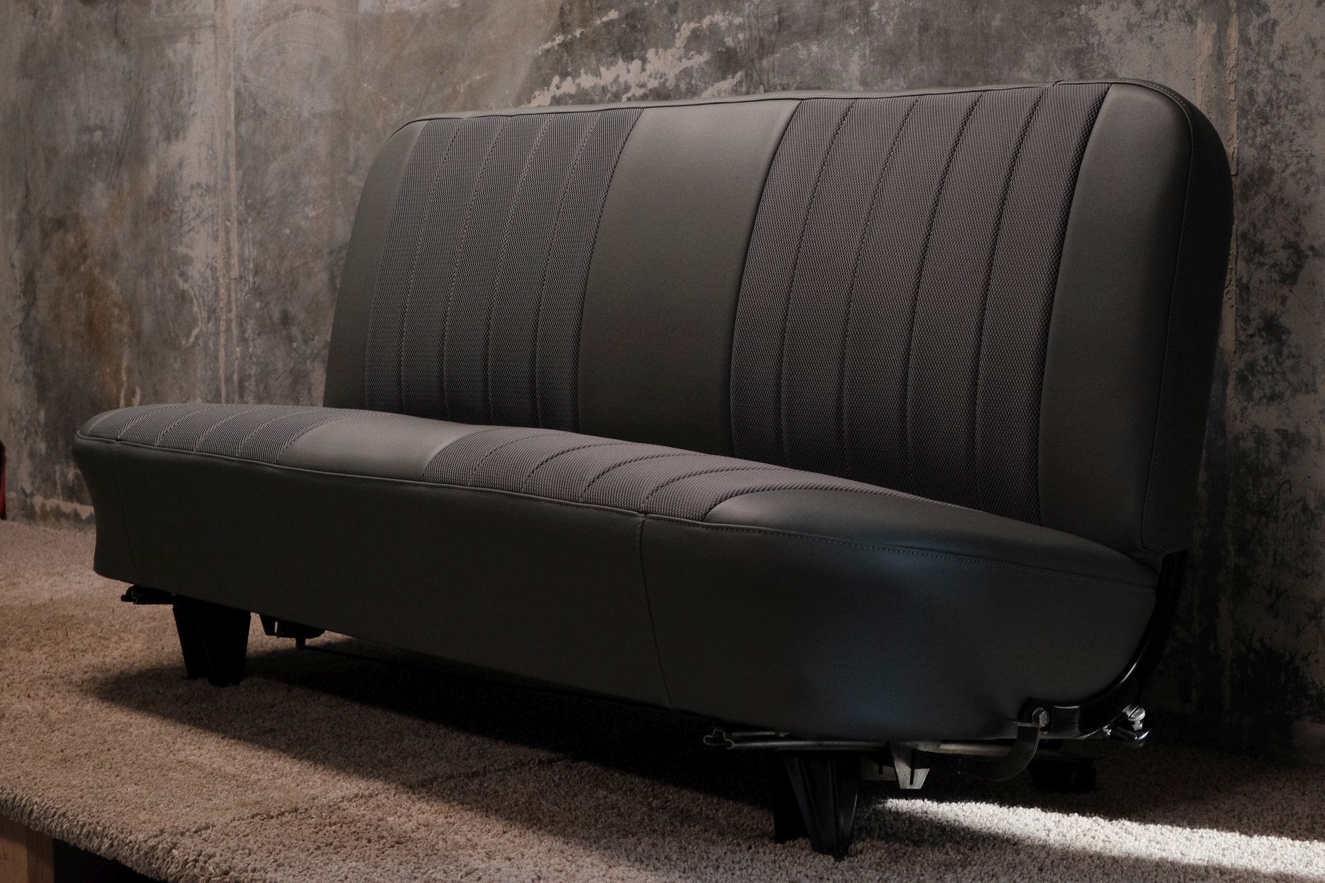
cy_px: 442
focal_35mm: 68
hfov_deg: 29.7
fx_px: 2502
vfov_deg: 20.0
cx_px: 662
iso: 2000
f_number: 5.6
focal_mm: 45
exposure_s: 1/125
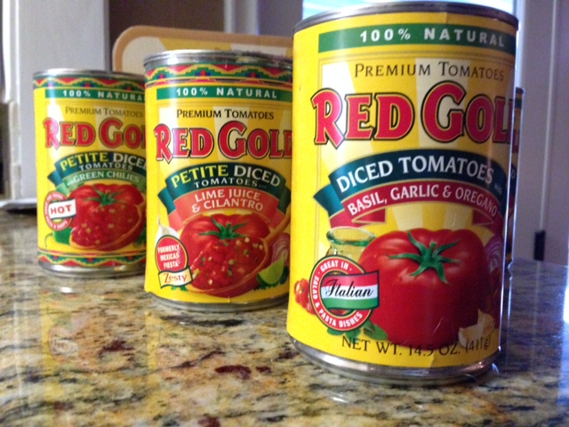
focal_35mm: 33
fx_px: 542
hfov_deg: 55.4
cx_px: 284
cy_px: 214
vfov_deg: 42.9
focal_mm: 4.12
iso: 800
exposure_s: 1/15
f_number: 2.4
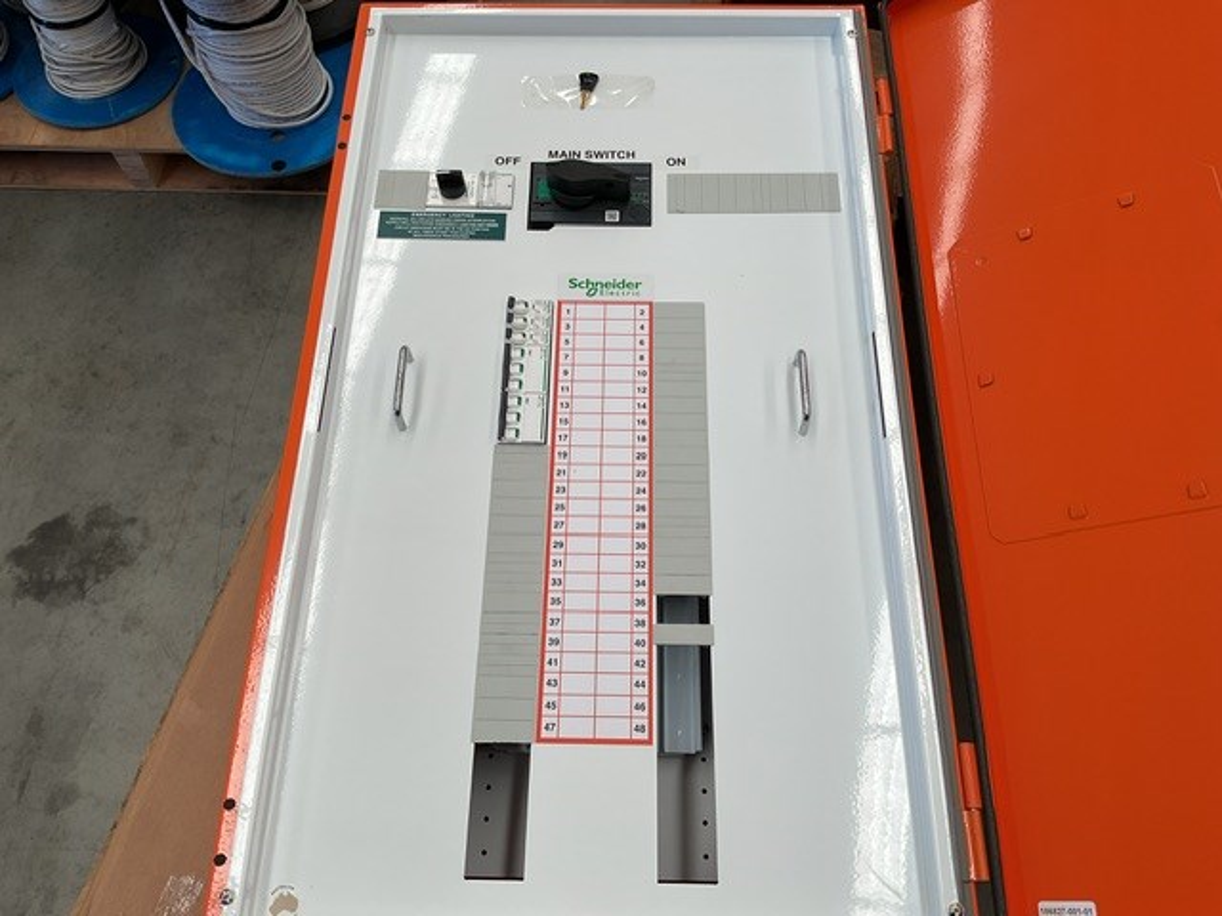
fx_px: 1024
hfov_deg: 61.7
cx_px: 611
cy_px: 458
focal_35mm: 29
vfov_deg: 48.2
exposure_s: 1/100
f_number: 1.8
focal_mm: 3
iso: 20
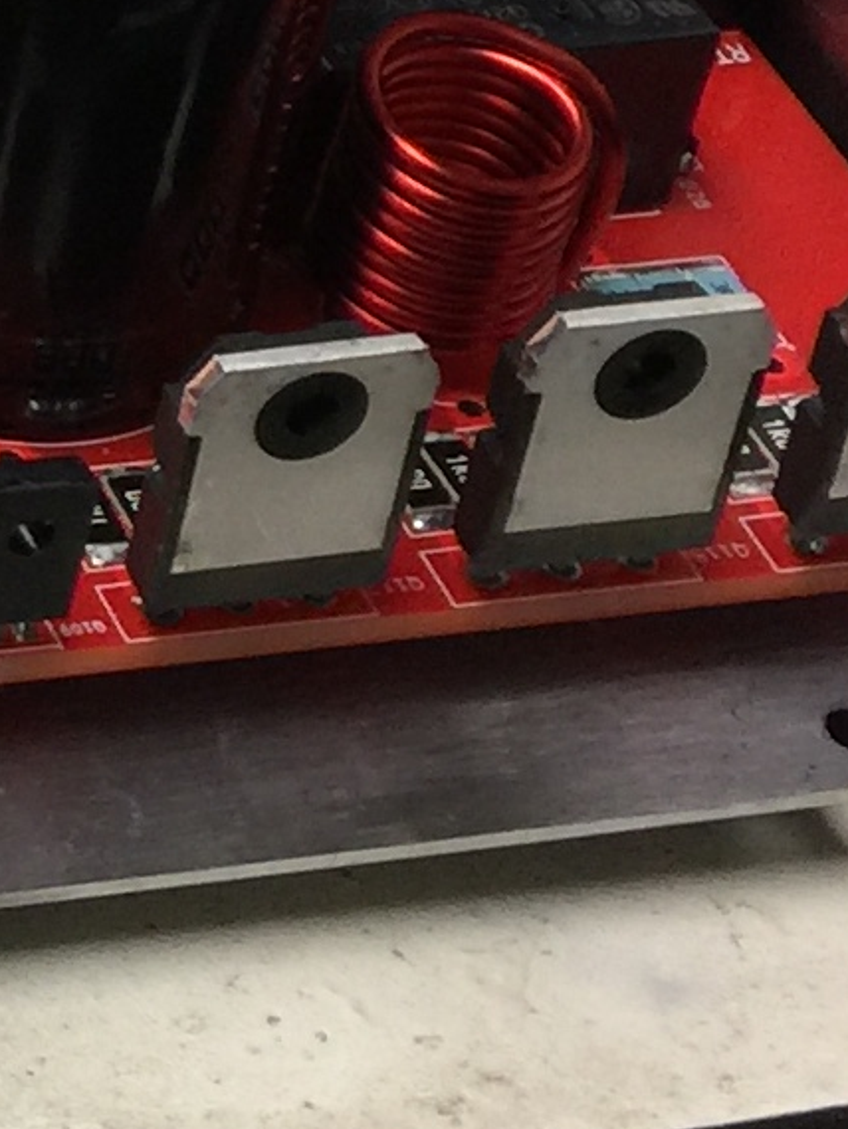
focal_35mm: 166
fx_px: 5418
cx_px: -1629
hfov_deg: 7.8
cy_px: -347
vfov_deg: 11.6
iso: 40
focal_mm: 4.15
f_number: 2.2
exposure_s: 1/15
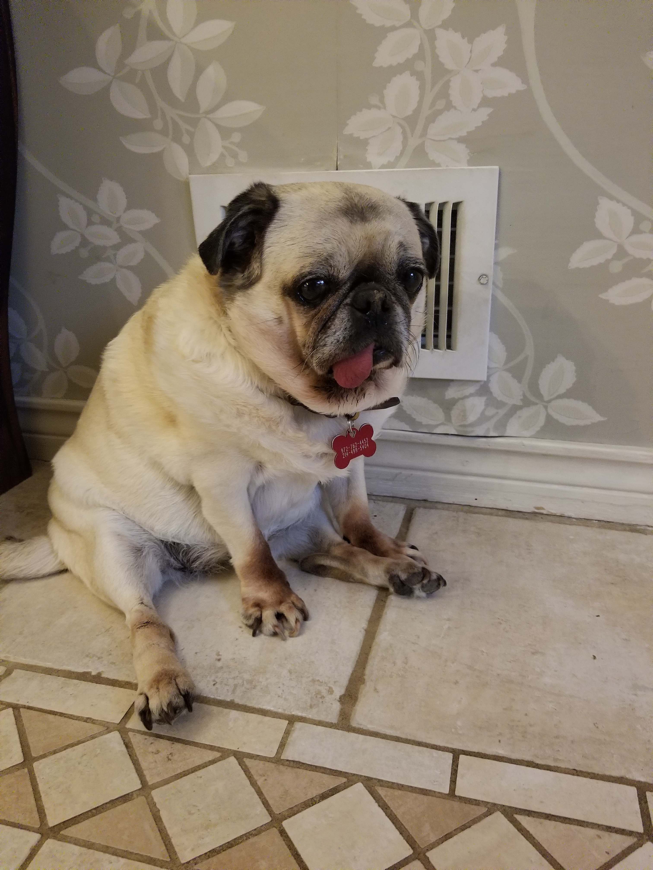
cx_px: 326
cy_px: 435
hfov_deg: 53.1
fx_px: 654
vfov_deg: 67.3
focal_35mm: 26
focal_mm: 4.25
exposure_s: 1/10
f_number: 1.7
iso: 250
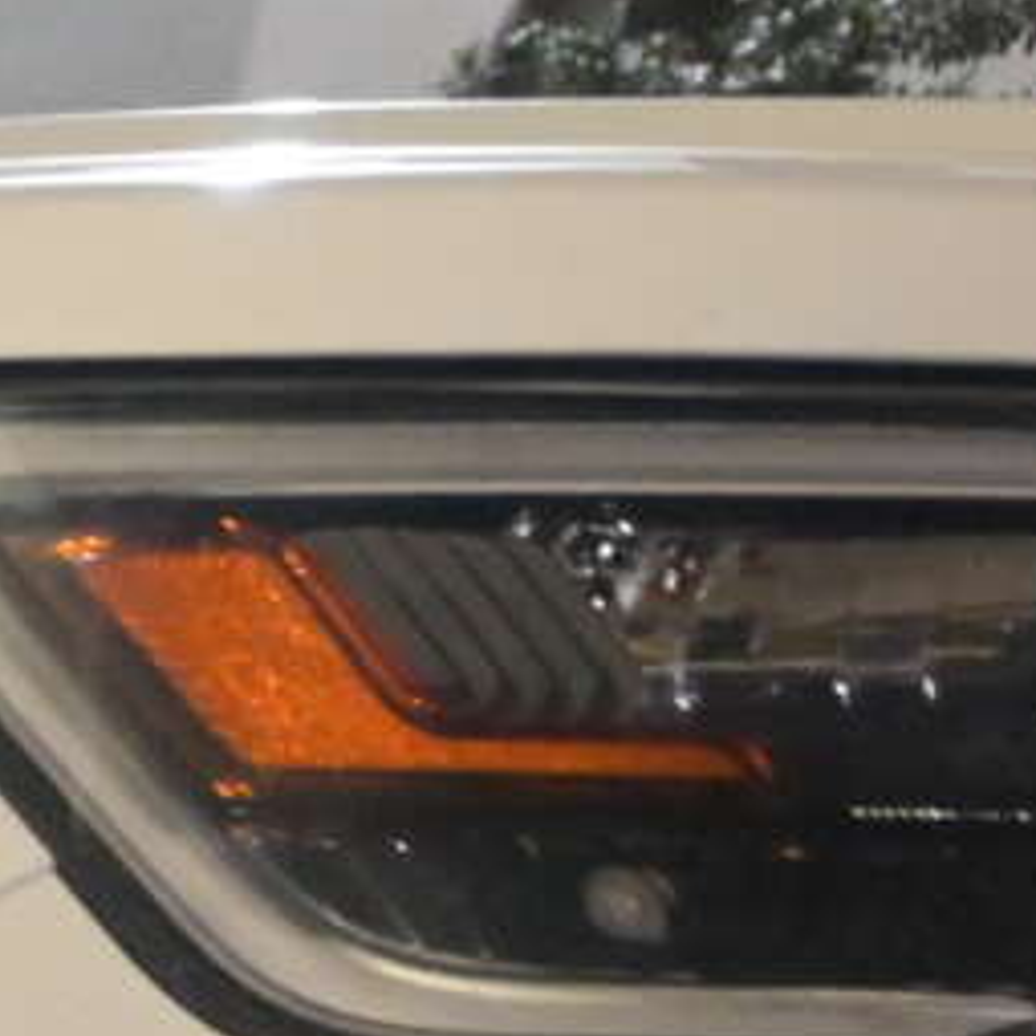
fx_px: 6941
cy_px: 819
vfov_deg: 8.5
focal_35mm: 205
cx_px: -2348
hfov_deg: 7.3
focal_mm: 16
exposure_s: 1/60
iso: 4500
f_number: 3.5
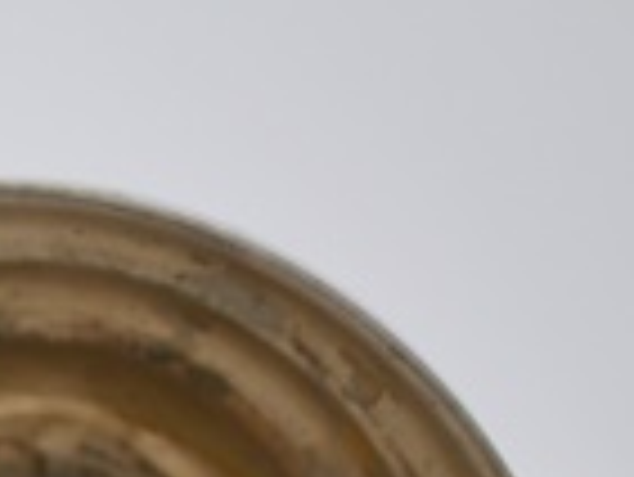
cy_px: 630
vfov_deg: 5.5
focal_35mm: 270
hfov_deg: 7.1
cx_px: -580
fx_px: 4949
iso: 400
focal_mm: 44
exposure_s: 1/60
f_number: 5.3
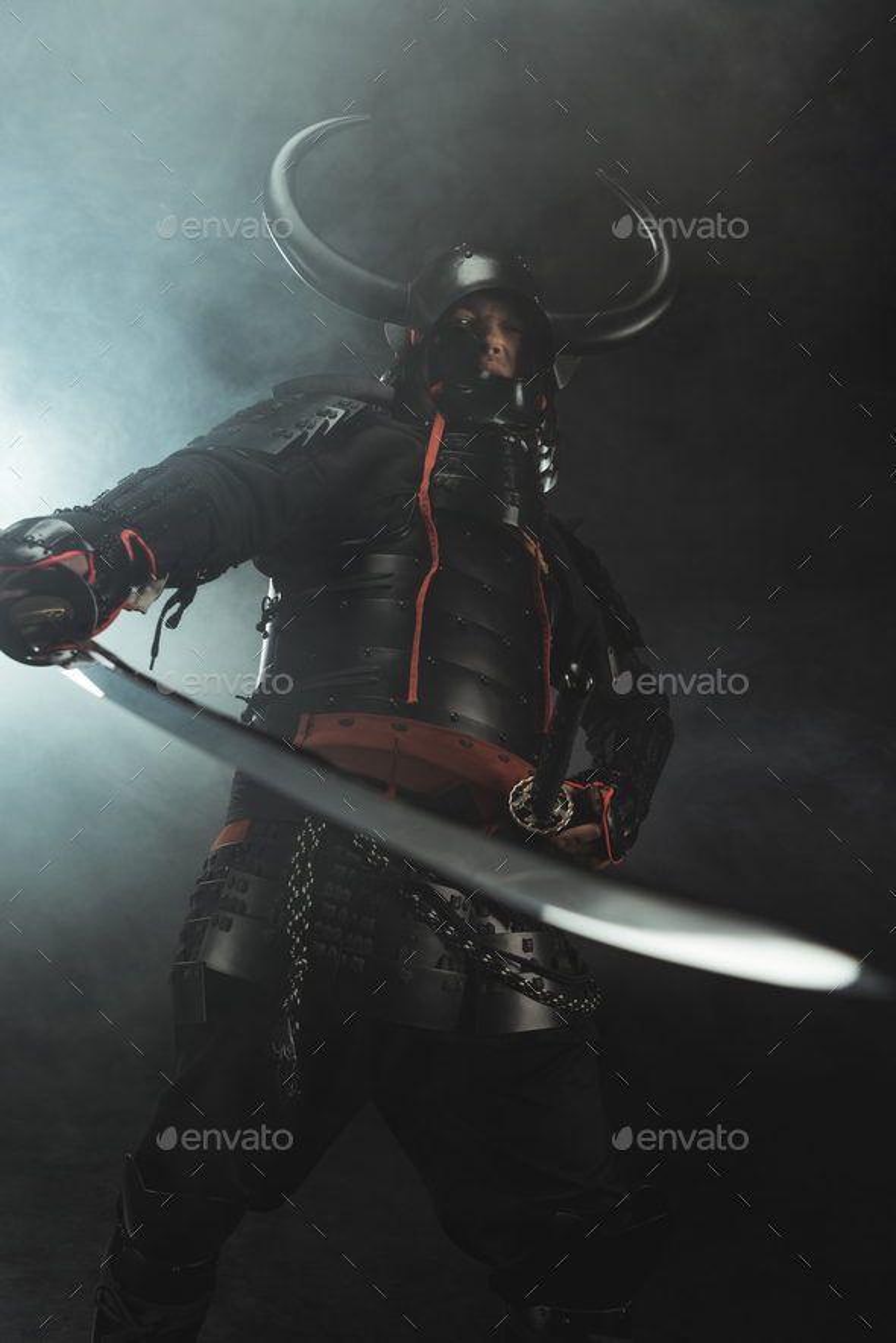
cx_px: 448
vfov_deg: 58.7
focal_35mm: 32
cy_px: 672
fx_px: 1194
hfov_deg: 41.1
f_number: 8
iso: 160
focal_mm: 32
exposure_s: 1/160
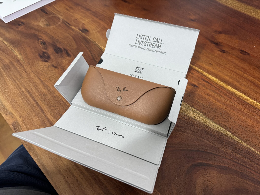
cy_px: 98
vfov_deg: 56.8
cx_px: 130
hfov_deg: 71.6
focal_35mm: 24
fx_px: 180
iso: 320
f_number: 1.78
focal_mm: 6.76
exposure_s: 1/50
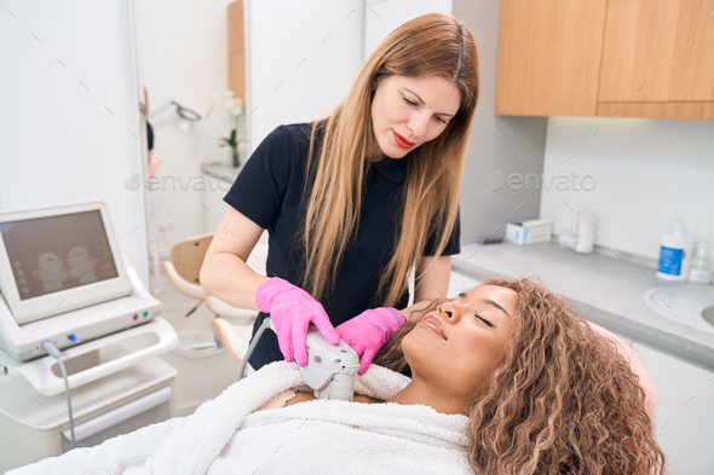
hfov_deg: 63.7
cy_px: 238
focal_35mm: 29
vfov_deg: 44.9
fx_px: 575
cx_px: 357
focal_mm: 29
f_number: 3.5
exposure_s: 1/250
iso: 100
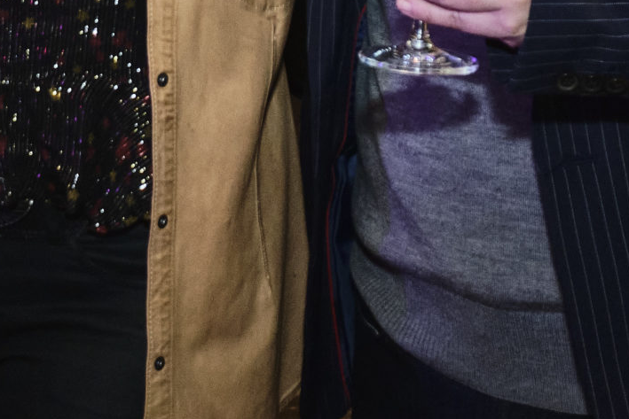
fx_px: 2272
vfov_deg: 10.0
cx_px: 9
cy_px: -304
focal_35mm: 130
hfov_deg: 15.5
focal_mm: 24
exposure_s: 1/80
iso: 2500
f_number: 4
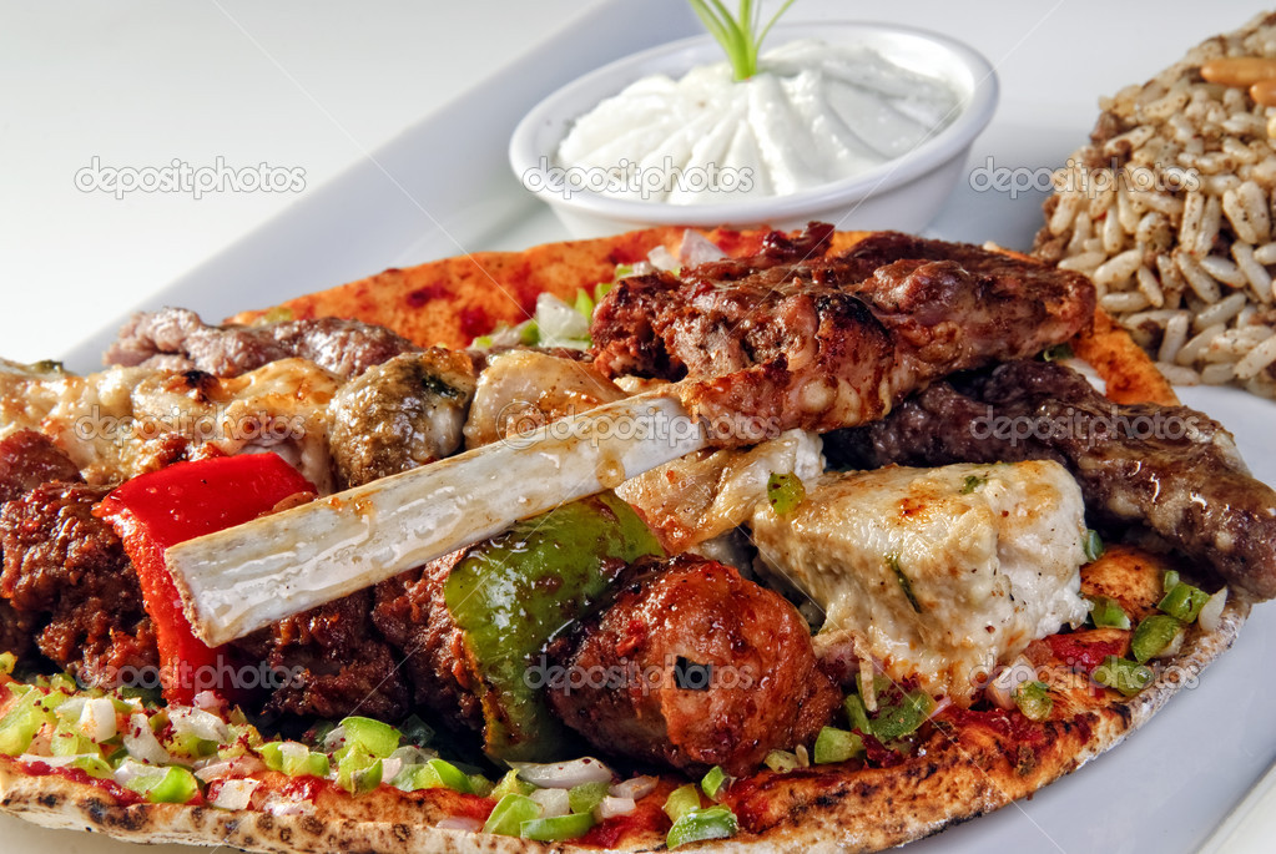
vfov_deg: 10.8
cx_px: 638
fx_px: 4525
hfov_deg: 16.1
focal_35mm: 128
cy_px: 427
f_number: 20
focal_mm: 85
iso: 100
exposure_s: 1/160
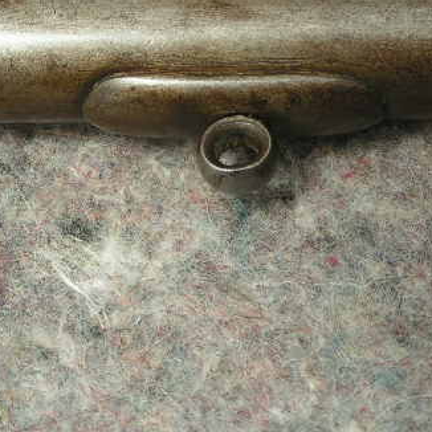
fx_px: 1934
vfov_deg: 12.7
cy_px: 135
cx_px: 248
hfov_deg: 12.7
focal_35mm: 137
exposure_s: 1/160
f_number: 5
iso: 50
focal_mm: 12.1
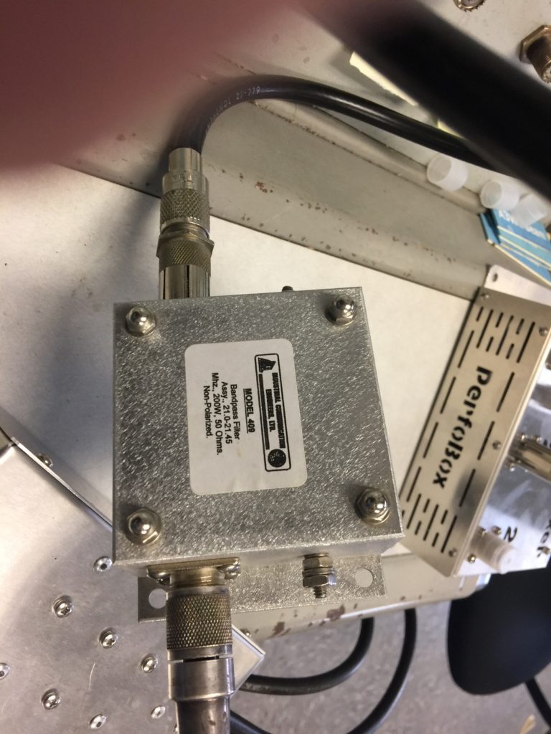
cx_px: 276
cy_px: 367
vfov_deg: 61.7
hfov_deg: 48.2
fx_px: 615
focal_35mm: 29
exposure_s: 1/15
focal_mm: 4.15
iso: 40
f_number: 2.2
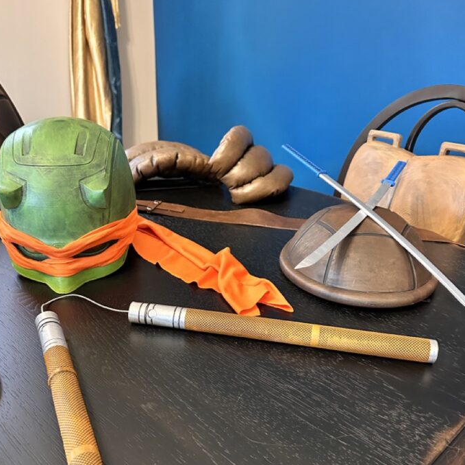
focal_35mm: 32
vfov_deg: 50.6
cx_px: 205
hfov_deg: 51.0
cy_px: 290
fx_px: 486
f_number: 1.78
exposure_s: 1/30
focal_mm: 6.86
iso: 800
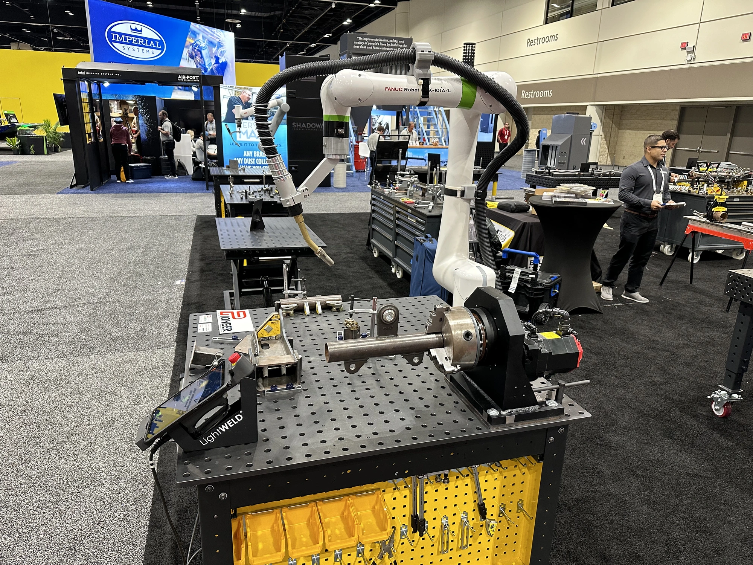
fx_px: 522
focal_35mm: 24
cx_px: 376
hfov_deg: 71.6
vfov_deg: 56.8
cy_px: 282
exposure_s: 1/60
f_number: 1.78
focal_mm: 6.86
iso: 250
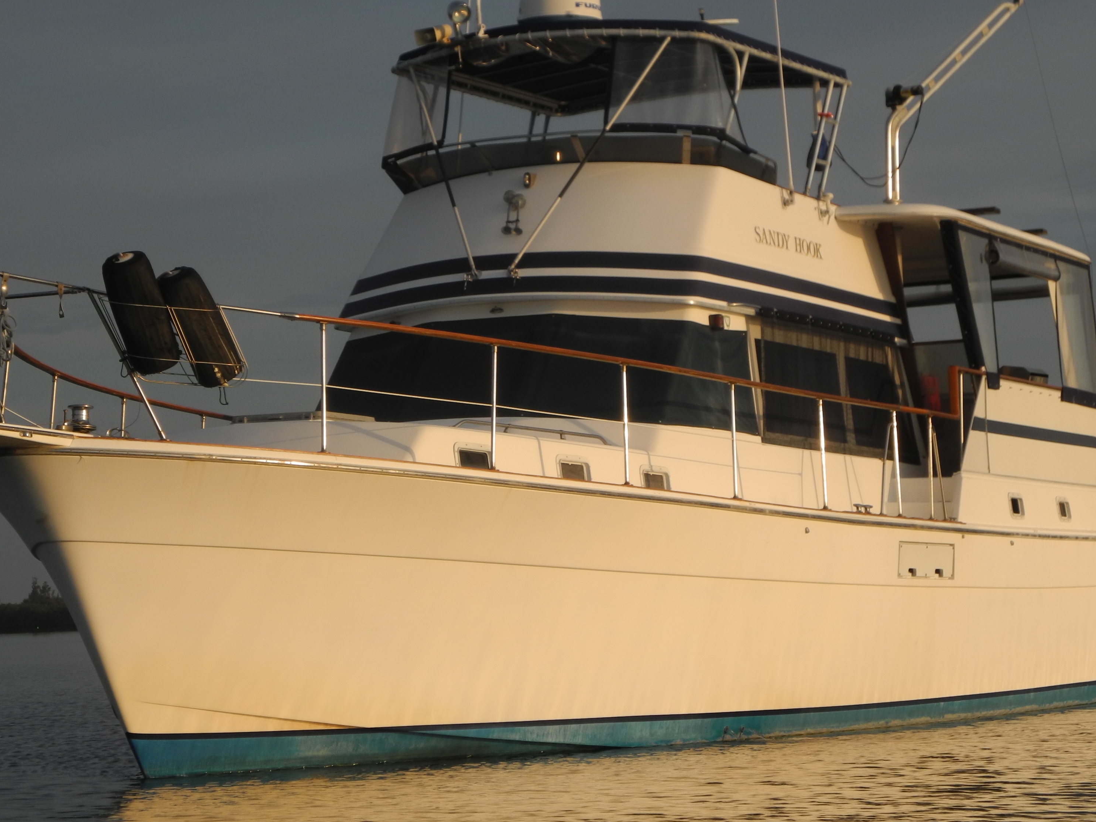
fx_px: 3673
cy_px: 373
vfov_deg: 12.8
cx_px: 515
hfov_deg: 17.0
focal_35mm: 116
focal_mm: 20.1
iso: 100
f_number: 4.5
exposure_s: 1/1000
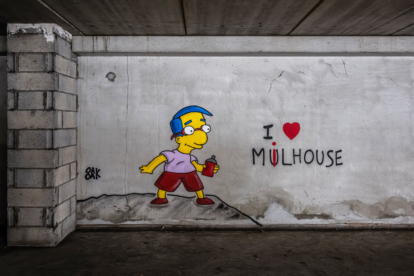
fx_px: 391
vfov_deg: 38.9
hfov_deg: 55.8
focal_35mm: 34
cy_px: 138
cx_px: 207
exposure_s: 1/60
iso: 2800
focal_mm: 34
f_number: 5.6
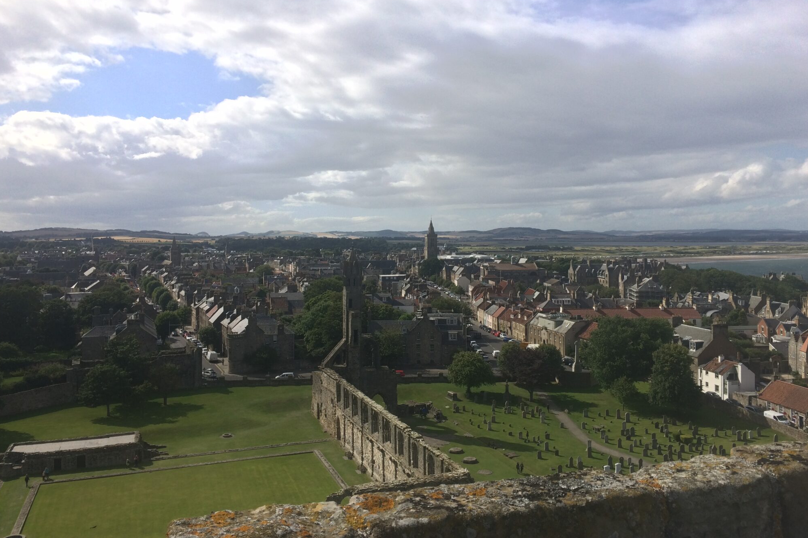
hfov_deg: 60.3
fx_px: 696
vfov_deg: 42.3
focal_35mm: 31
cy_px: 247
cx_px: 405
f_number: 2.2
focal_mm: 4.15
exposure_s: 1/1466
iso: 32
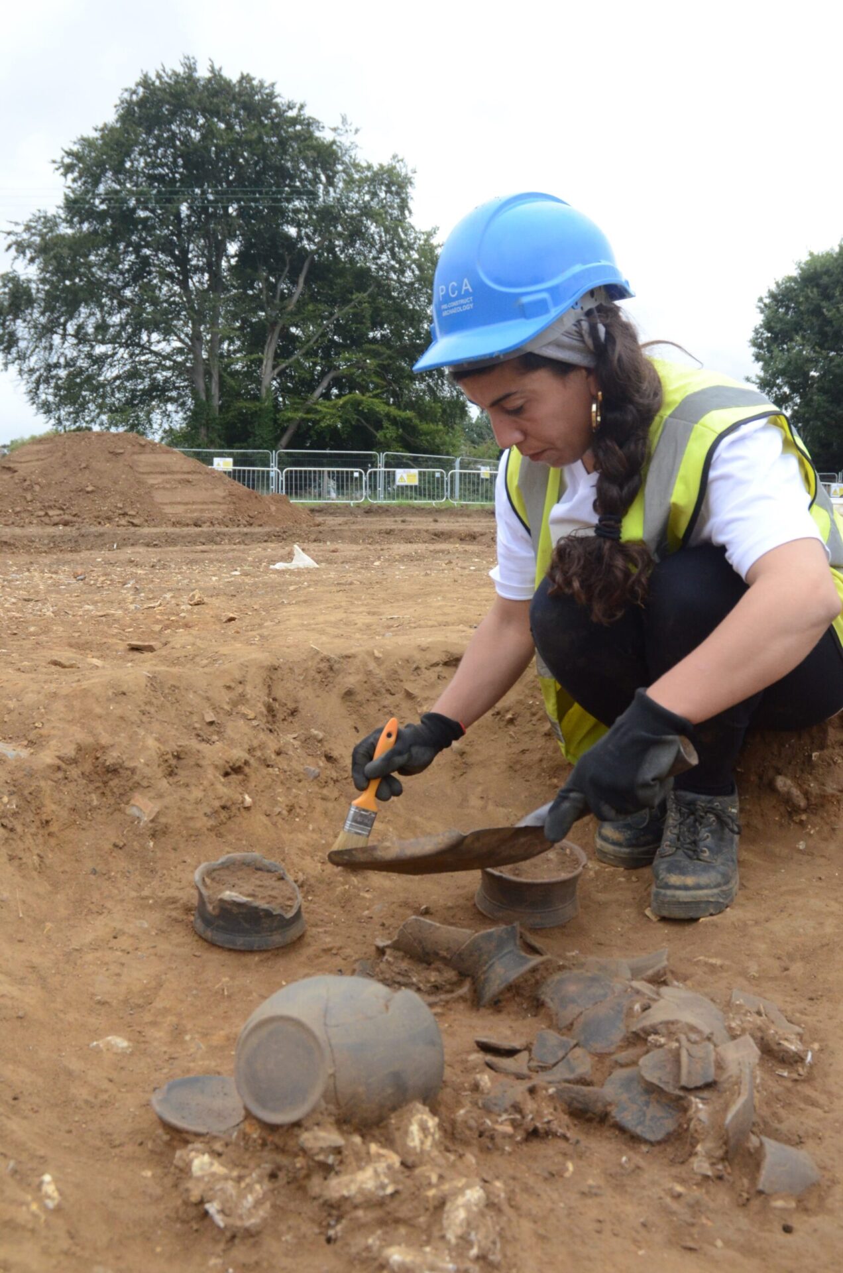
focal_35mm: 27
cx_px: 422
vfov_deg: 67.5
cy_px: 636
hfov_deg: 47.7
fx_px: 952
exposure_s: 1/2000
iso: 1250
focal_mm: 18
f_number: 5.6
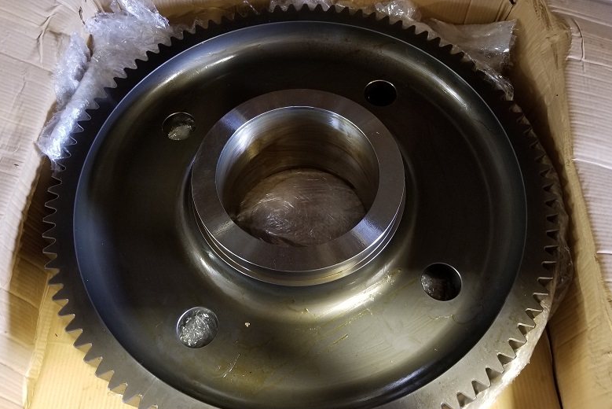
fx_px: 476
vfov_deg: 46.4
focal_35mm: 28
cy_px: 225
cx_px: 311
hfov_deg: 65.5
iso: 200
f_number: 1.7
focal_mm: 4.25
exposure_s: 1/11
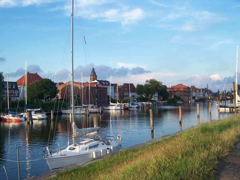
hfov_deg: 49.0
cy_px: 90
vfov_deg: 37.7
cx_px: 120
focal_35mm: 38
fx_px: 263
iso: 80
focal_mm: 6.3
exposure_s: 1/320
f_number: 2.8
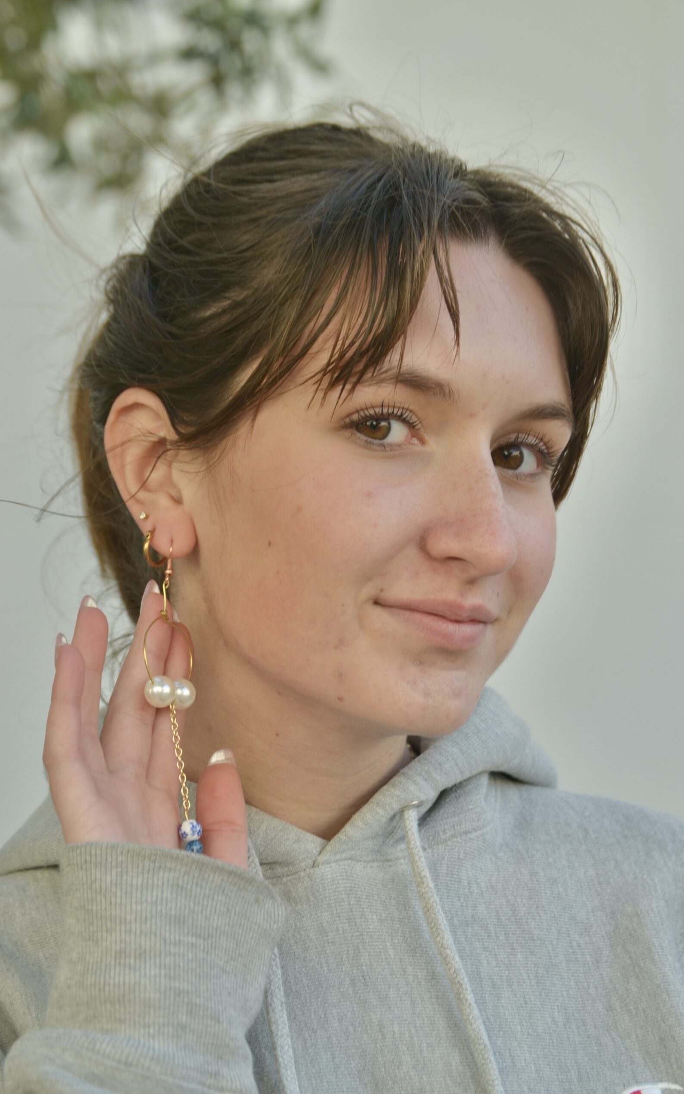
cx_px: 340
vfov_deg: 24.5
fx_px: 2521
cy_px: 545
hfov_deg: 15.5
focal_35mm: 85
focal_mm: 55
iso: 125
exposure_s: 1/125
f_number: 5.6
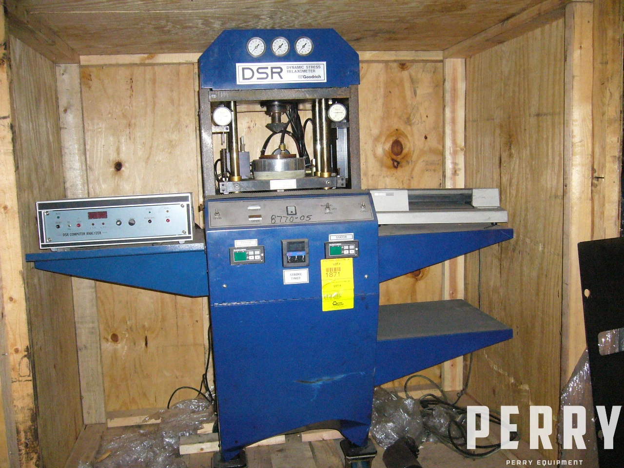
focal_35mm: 35
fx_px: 631
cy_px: 234
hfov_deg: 52.6
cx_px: 312
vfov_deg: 40.7
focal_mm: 5.8
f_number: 2.8
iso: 400
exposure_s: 1/60
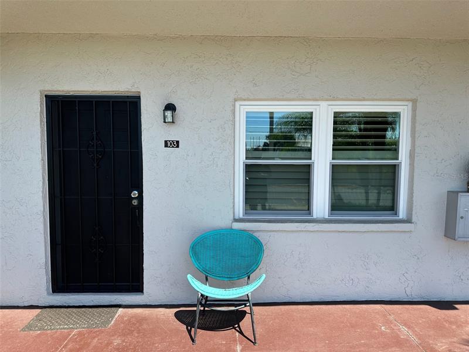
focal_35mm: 24
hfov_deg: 71.6
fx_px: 325
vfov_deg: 56.8
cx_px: 234
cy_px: 176
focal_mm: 6.86
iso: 80
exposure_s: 1/1880
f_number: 1.78
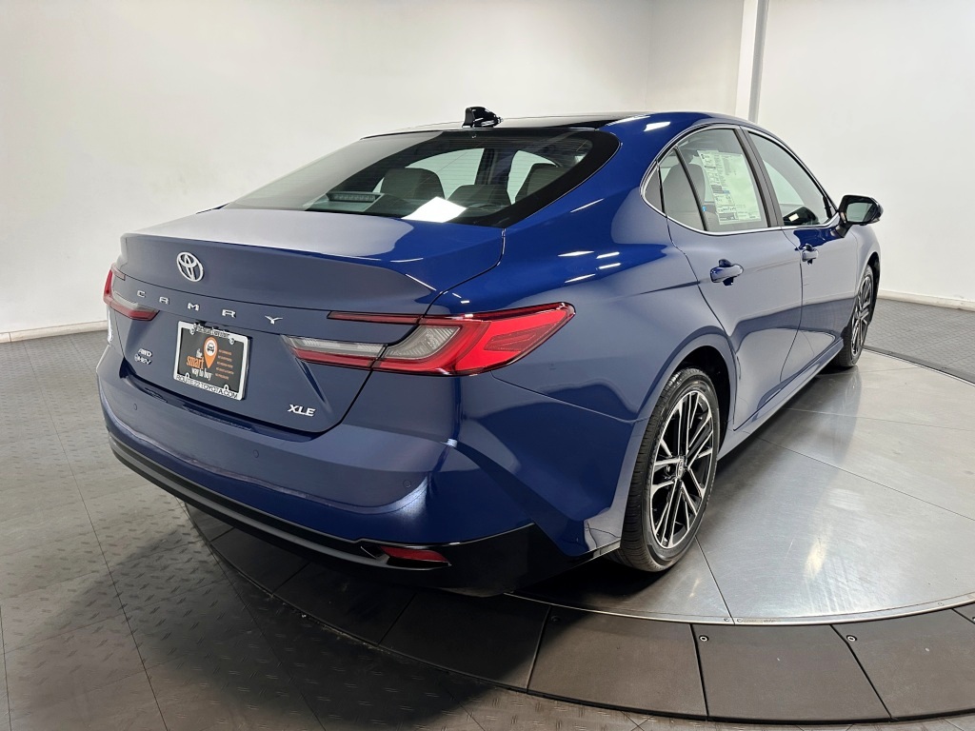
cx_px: 488
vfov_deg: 56.8
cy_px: 366
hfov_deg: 71.6
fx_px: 676
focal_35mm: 24
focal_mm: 6.86
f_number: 1.78
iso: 320
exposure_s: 1/60
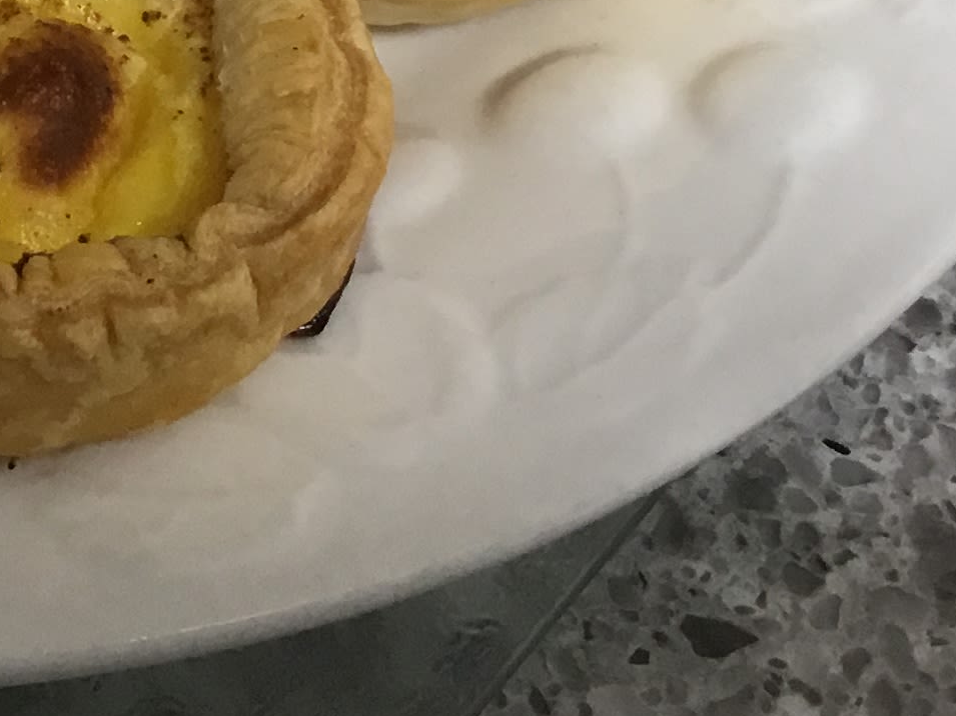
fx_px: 2927
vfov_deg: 13.2
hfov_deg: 17.8
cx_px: -150
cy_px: -335
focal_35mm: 106
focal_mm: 3.3
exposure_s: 1/33
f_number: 2.4
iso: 80
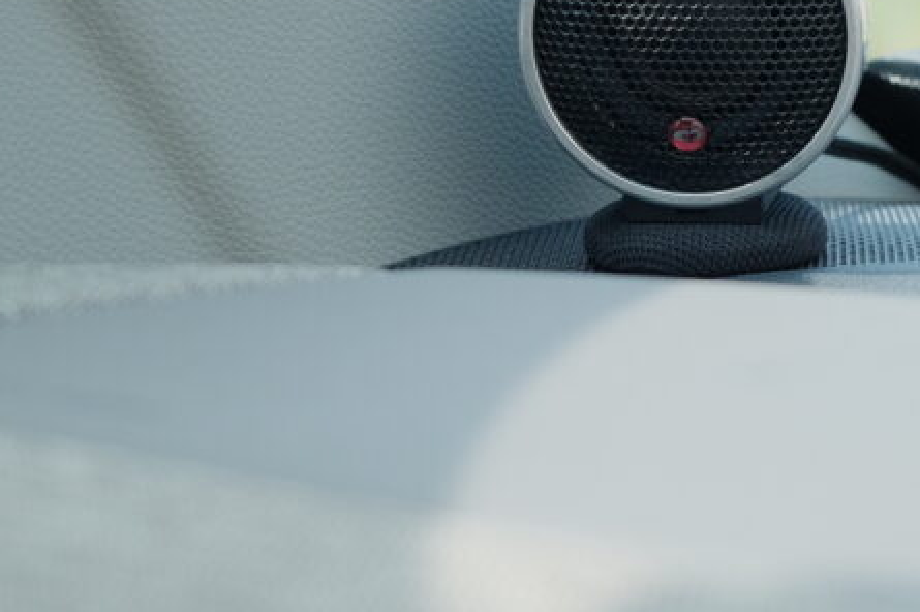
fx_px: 3294
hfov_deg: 15.8
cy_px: 113
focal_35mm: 129
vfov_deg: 10.6
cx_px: 695
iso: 640
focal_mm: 37.4
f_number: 4
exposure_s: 1/680
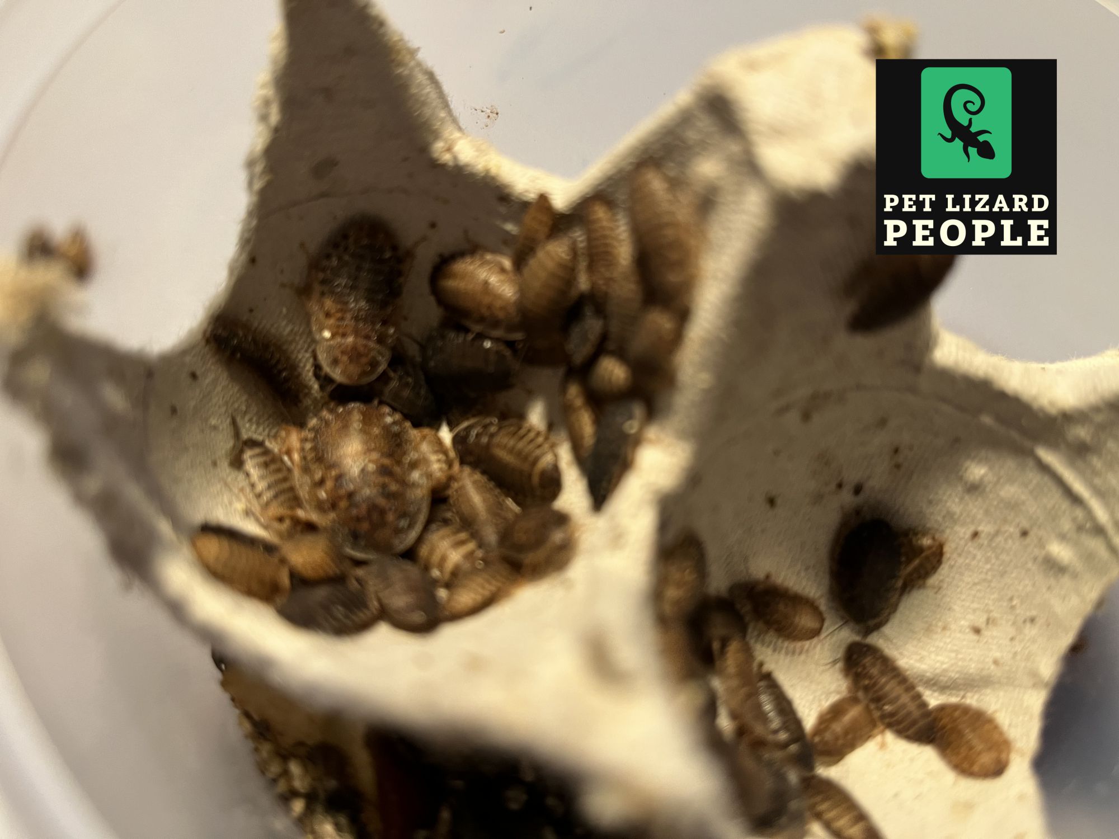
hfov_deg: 67.3
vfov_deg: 53.1
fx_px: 840
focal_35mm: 26
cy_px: 420
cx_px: 560
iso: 200
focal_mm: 5.1
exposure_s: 1/60
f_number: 1.6
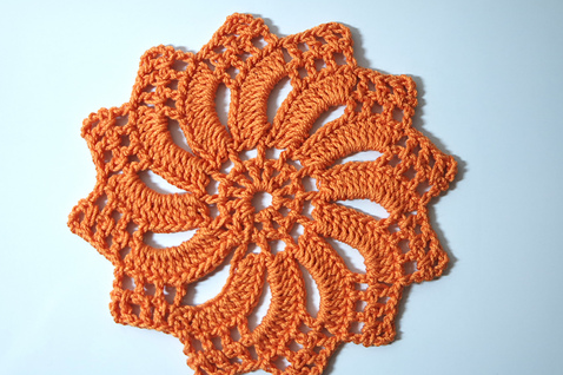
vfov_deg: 29.8
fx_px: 703
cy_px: 195
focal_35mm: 45
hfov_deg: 43.6
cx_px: 274
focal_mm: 28
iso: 200
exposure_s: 1/50
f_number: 4.5
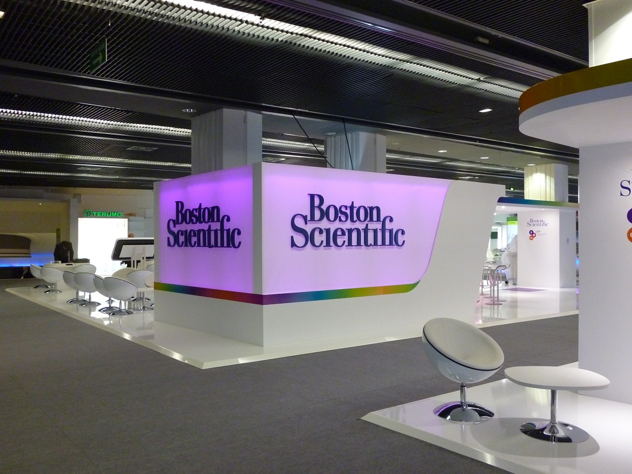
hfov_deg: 56.8
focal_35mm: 32
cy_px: 237
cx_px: 316
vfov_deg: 44.2
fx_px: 584
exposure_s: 1/60
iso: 320
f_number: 3.3
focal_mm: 5.7
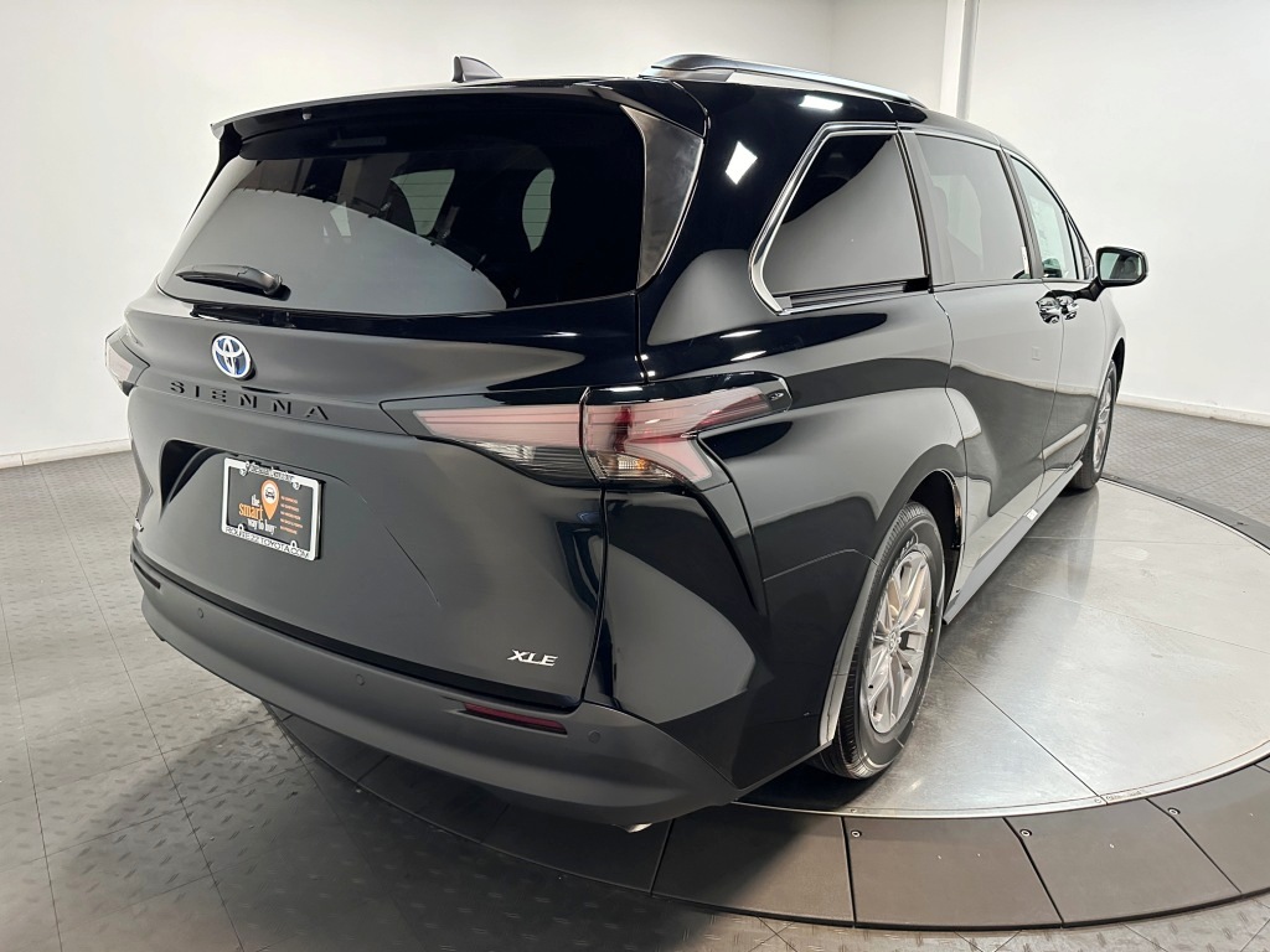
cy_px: 476
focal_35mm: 24
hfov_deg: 71.6
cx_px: 635
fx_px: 881
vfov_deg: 56.8
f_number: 1.78
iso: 800
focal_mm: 6.86
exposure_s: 1/60
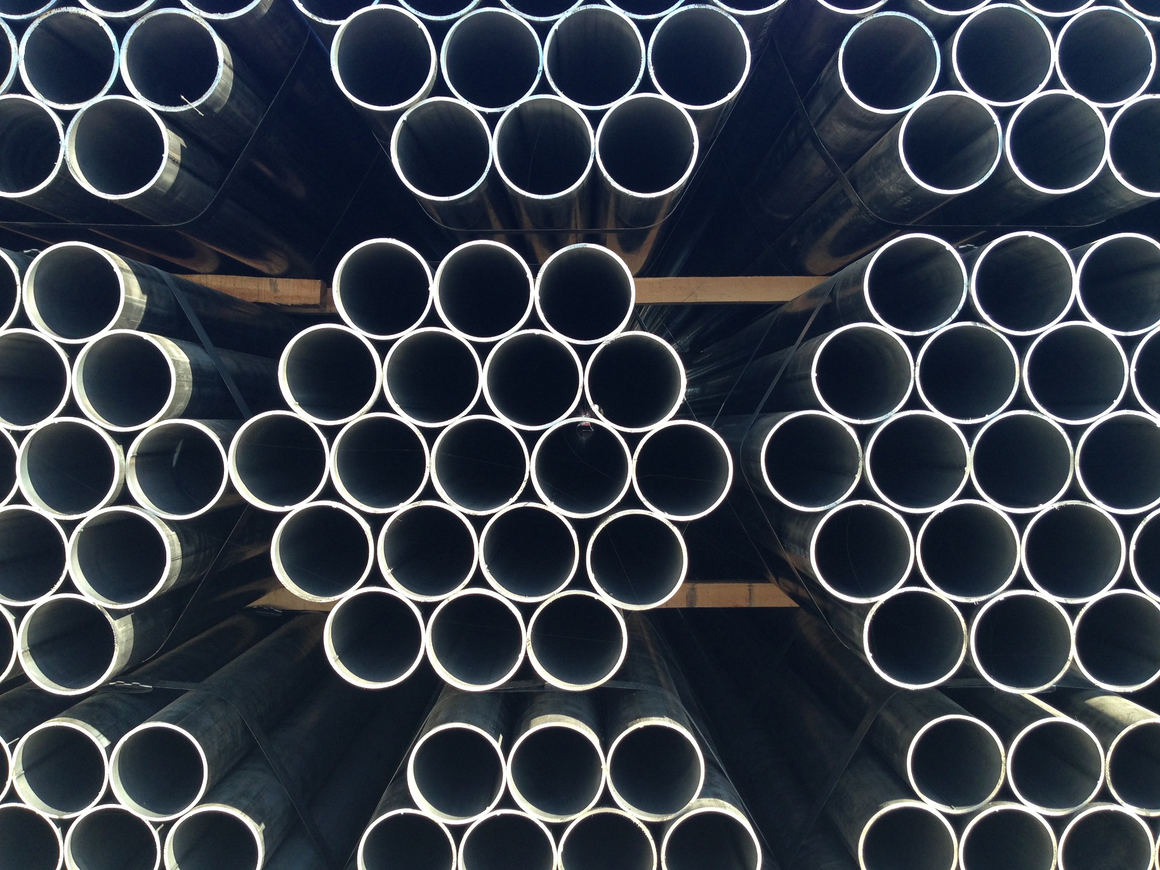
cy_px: 435
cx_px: 580
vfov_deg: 42.9
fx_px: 1106
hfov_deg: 55.4
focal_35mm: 33
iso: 50
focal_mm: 4.13
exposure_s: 1/153
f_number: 2.4
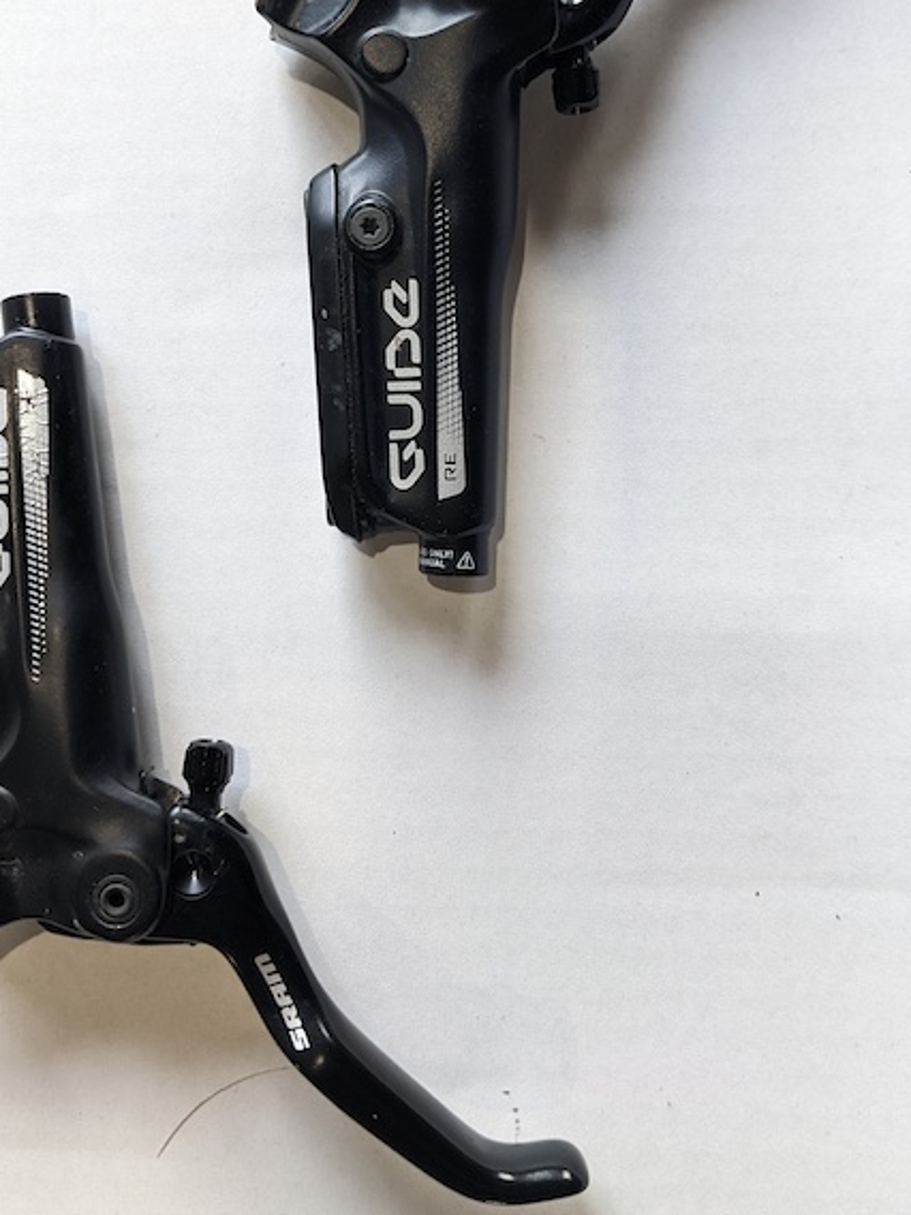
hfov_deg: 37.6
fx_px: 1333
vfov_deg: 48.4
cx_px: 385
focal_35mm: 38
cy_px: 441
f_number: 1.73
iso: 105
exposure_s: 1/60
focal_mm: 4.38
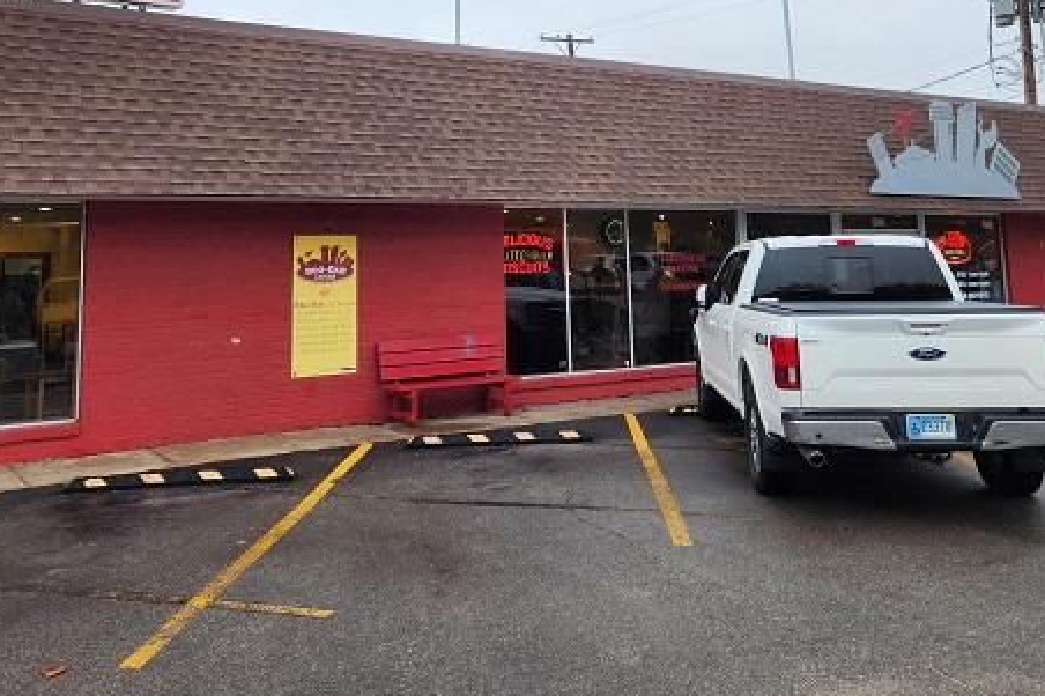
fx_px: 1045
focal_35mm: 36
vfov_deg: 35.6
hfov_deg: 53.1
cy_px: 136
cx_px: 476
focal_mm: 5.4
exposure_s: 1/180
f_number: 1.8
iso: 20
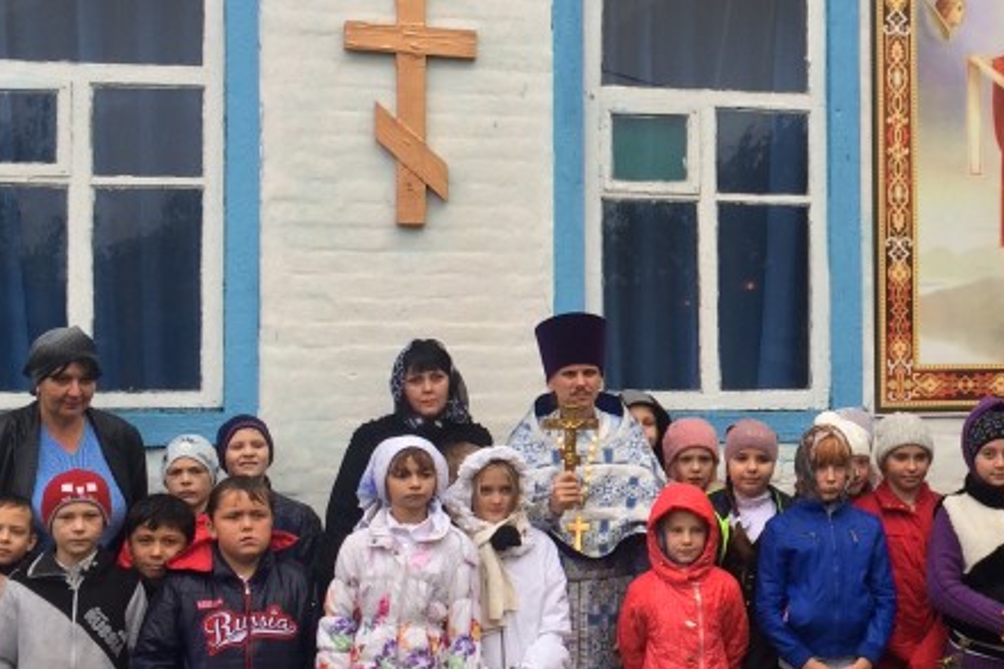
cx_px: 922
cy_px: 328
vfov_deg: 19.5
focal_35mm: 70
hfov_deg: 27.7
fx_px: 1952
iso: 32
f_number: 2.2
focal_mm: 4.15
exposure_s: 1/125
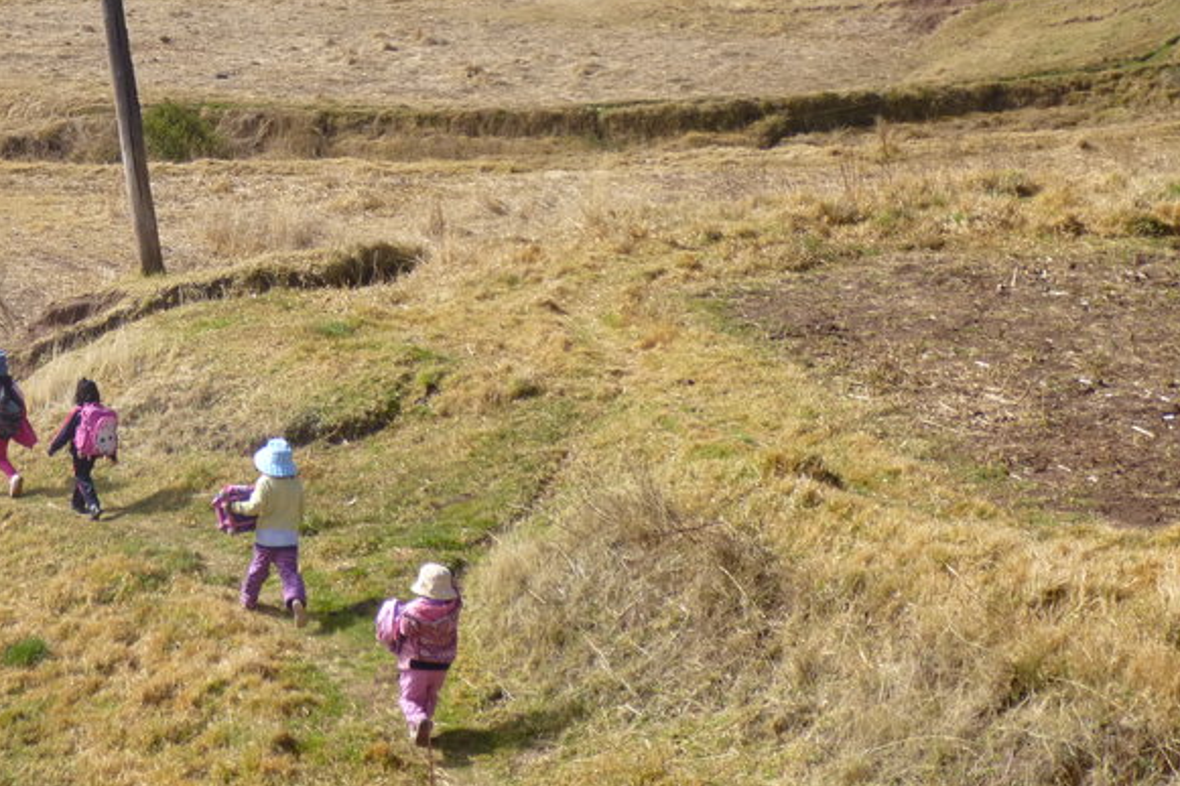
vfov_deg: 15.4
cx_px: 142
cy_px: 185
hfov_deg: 22.6
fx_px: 2883
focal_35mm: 88
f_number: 4
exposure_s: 1/320
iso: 100
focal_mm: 8.6
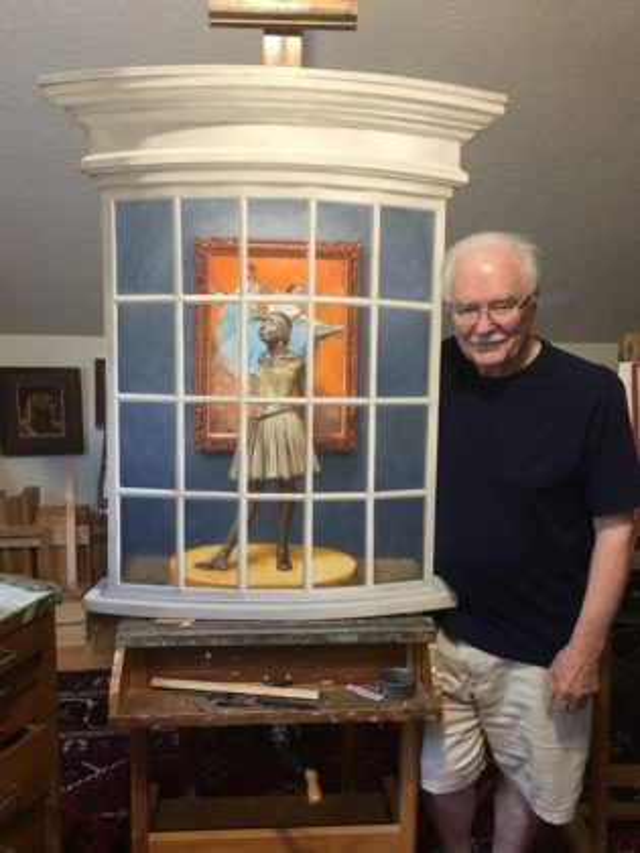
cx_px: 320
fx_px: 715
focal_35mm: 29
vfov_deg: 61.7
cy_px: 426
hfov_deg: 48.2
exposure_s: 1/15
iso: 100
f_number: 2.2
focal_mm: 4.15
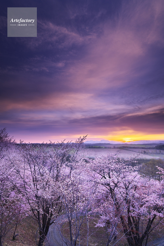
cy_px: 123
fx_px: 143
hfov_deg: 59.5
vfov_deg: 81.2
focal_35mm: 21
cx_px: 82
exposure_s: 1/4
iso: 100
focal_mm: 21
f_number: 11
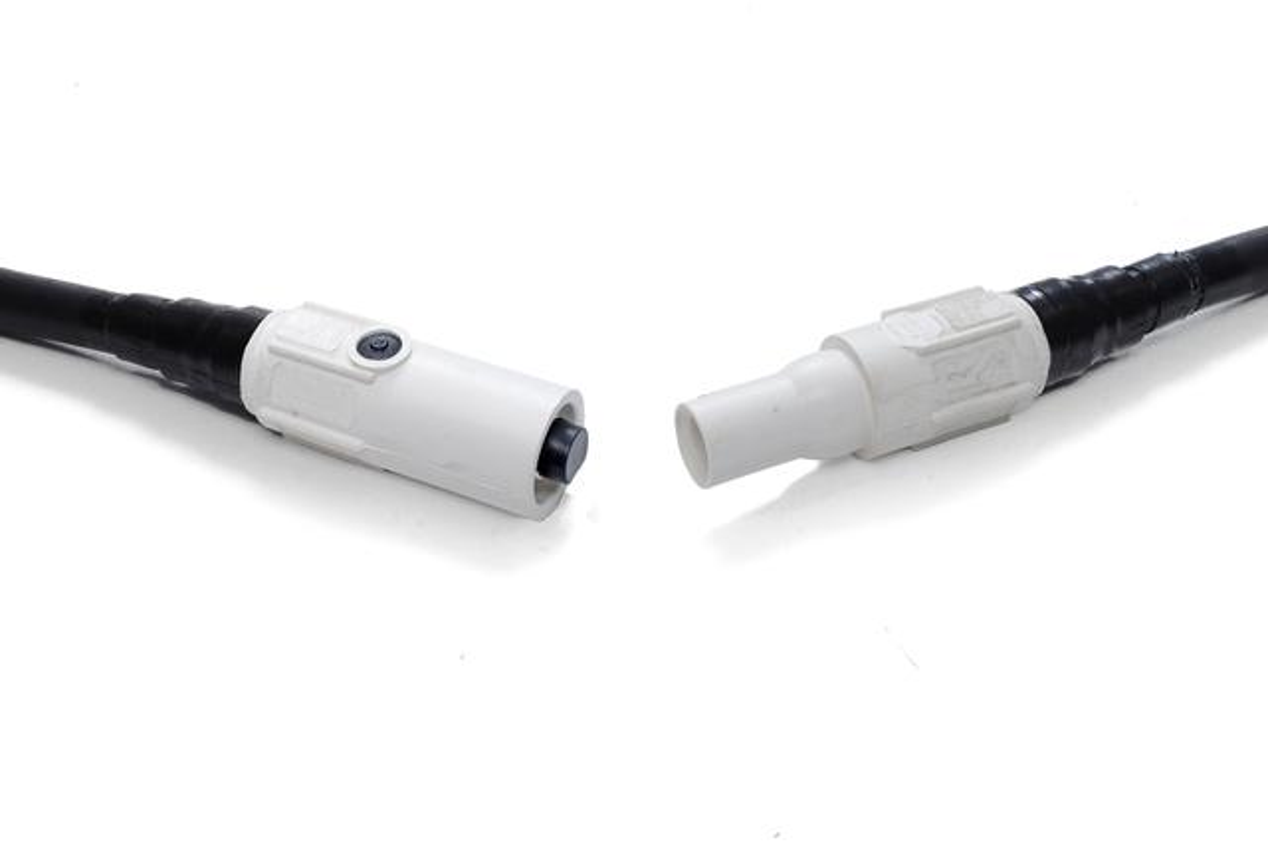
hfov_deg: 33.4
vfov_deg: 22.6
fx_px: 2111
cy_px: 421
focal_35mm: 60
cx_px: 634
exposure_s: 1/60
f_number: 29
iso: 500
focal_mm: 40
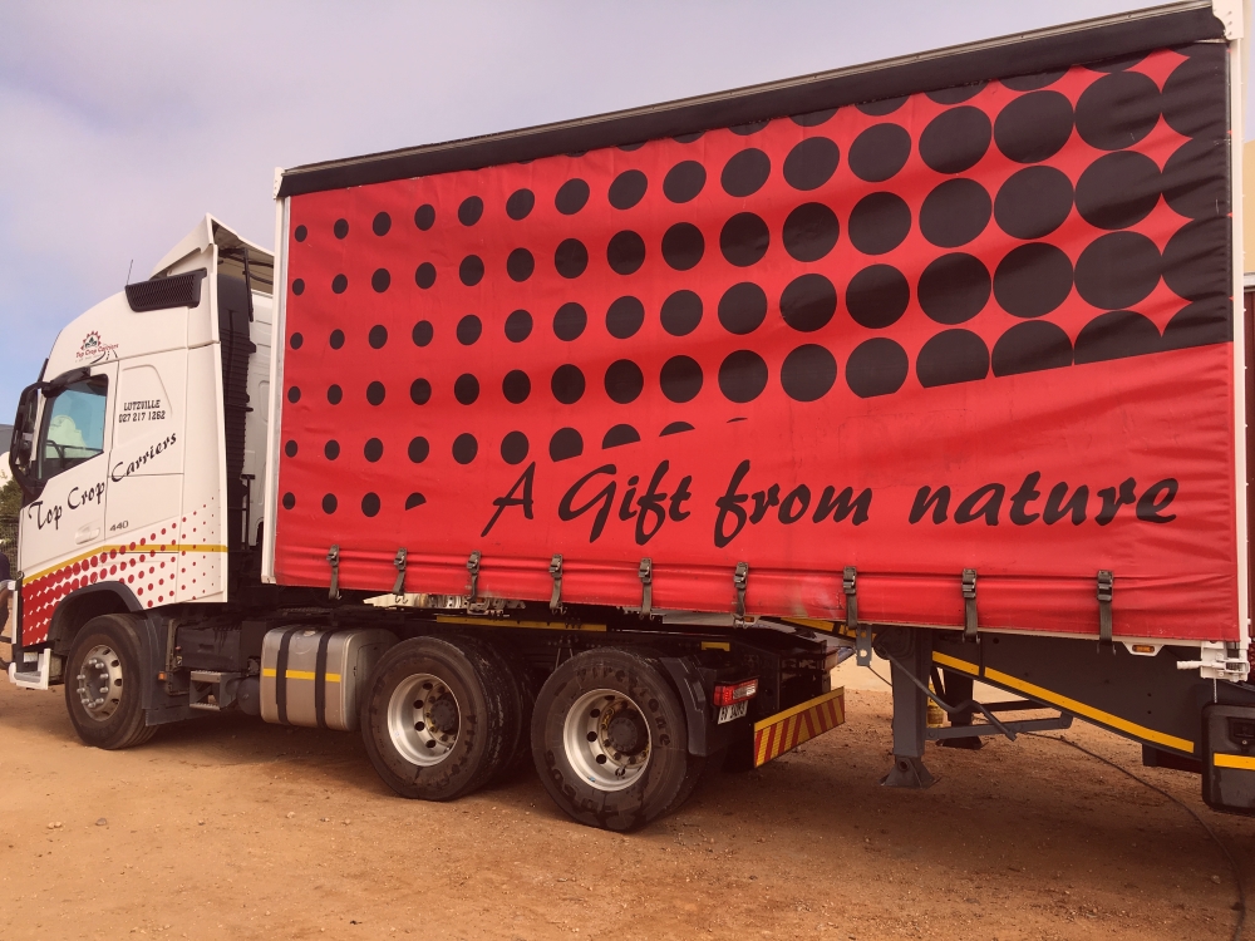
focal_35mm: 29
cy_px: 470
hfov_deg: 61.7
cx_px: 628
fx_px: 1051
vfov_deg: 48.2
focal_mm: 4.15
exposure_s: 1/1099
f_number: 2.2
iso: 25
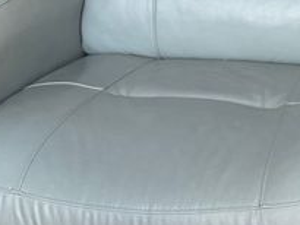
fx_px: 1041
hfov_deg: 15.5
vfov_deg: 12.0
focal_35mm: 120
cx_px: 405
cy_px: -82
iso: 200
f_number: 1.78
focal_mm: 6.86
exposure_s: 1/102
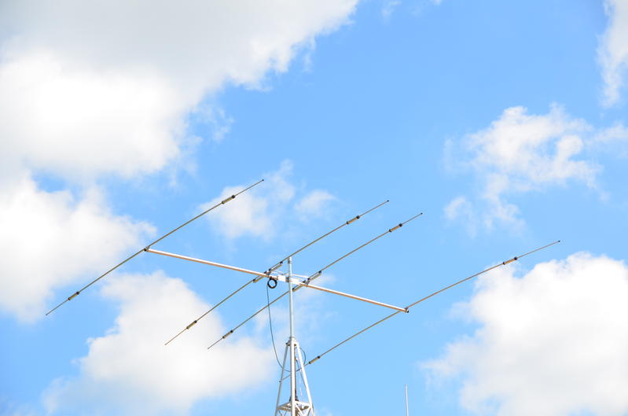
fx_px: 1828
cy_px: 208
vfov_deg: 13.0
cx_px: 314
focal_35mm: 105
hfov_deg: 19.5
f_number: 8
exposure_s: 1/250
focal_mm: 70
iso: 100
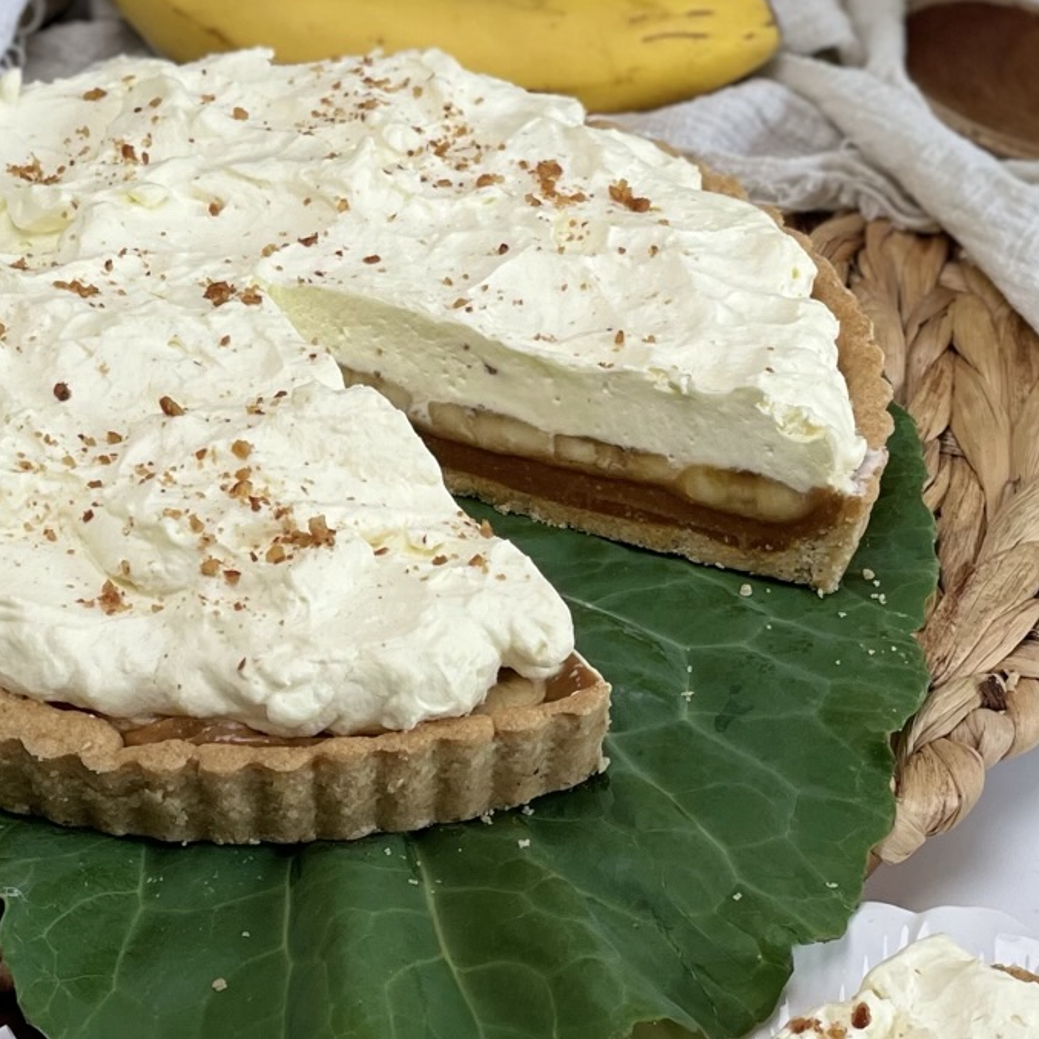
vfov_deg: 12.6
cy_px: 378
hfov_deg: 12.6
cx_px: 384
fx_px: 4720
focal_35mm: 139
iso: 40
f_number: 2
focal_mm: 6
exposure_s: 1/100
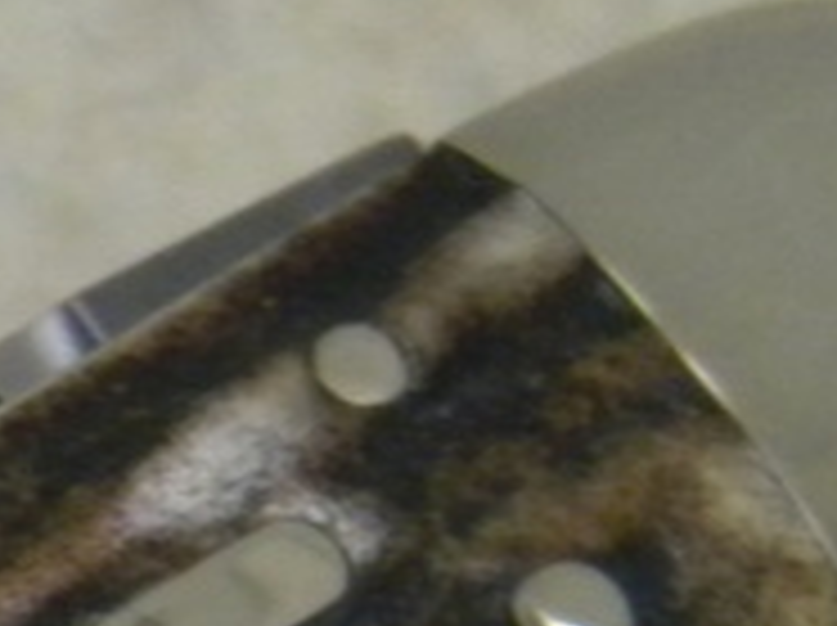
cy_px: 1202
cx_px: -711
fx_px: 13644
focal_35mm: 565
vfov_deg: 2.6
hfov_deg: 3.5
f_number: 4.7
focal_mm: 19
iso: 400
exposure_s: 1/28
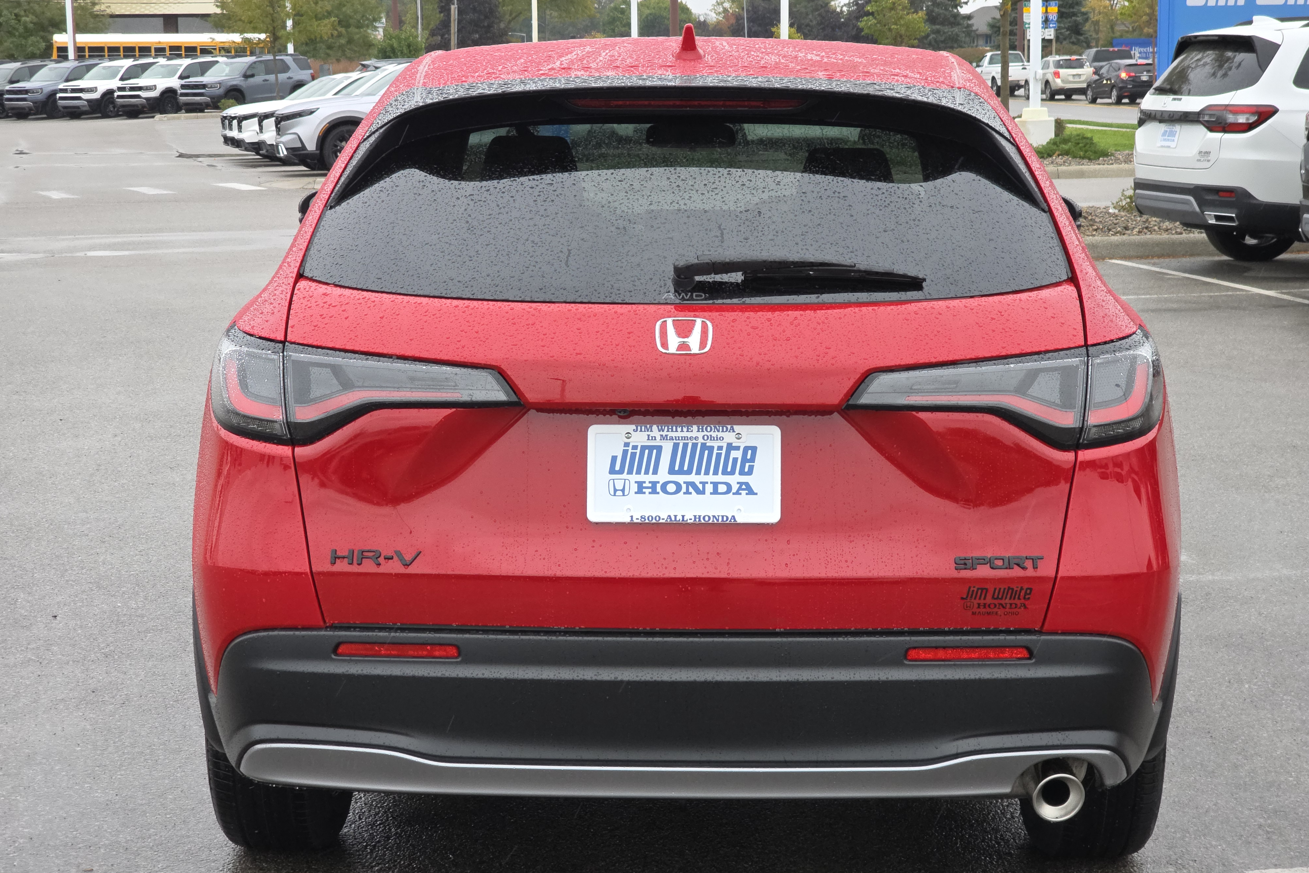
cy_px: 471
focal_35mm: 72
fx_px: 2618
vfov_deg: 18.9
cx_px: 655
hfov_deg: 28.1
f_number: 2.4
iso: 50
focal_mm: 7.9
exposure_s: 1/200
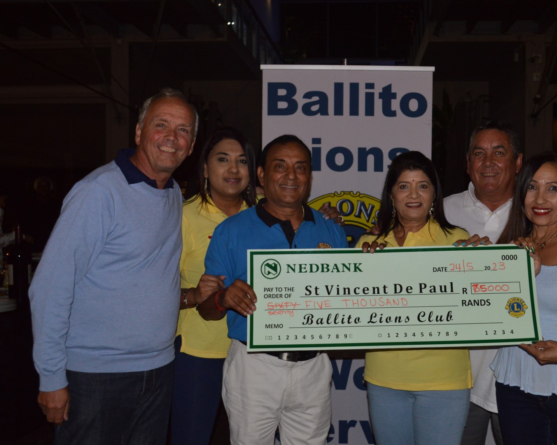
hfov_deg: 40.9
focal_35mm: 45
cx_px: 341
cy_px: 224
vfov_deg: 33.4
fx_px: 742
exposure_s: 1/60
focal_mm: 26
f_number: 5
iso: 800
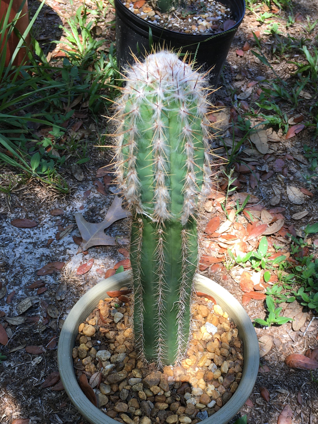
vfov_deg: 61.7
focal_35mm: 29
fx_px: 355
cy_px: 212
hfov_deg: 48.2
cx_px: 159
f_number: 2.2
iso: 25
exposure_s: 1/275
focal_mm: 4.15
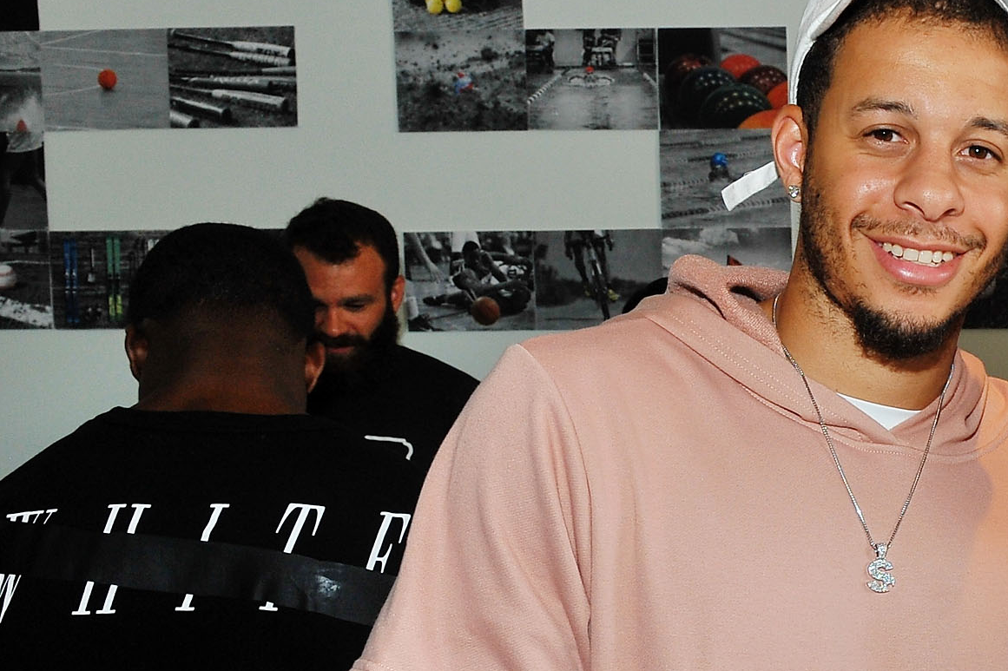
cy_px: 515
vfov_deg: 21.7
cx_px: 1114
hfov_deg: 29.2
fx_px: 1735
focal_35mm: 62
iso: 640
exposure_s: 1/160
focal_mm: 24
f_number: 6.3
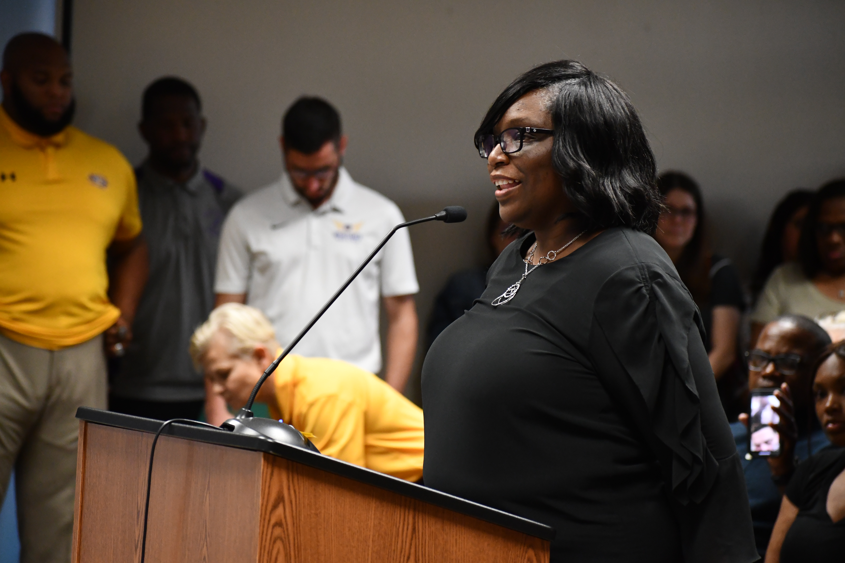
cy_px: 282
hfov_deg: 11.0
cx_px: 422
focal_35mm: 187
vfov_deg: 7.3
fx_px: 4389
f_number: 4.8
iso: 2800
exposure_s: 1/125
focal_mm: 125
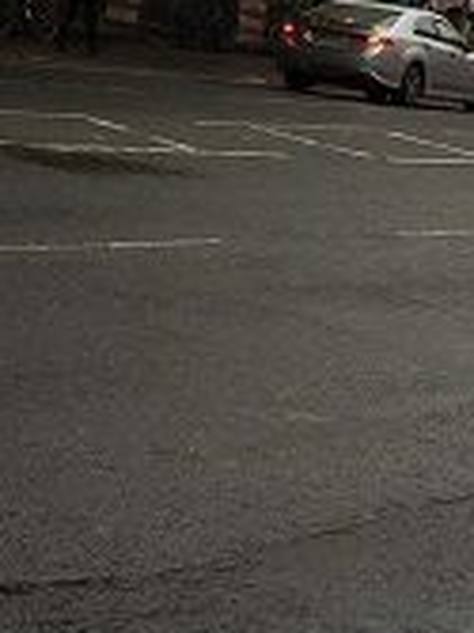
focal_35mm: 139
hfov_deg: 9.5
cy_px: 205
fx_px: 2541
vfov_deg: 14.2
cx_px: 1130
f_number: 2.2
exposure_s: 1/128
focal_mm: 4.15
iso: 32
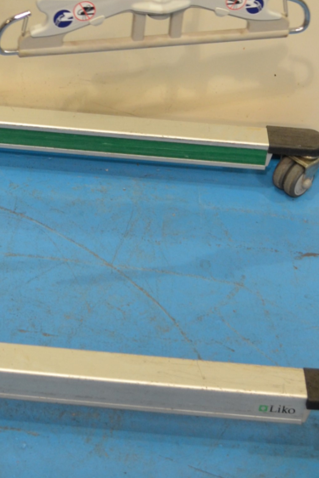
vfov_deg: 22.8
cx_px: 24
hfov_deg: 16.4
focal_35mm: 82
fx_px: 1089
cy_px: -95
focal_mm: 18
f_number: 3.5
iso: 400
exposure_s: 1/30
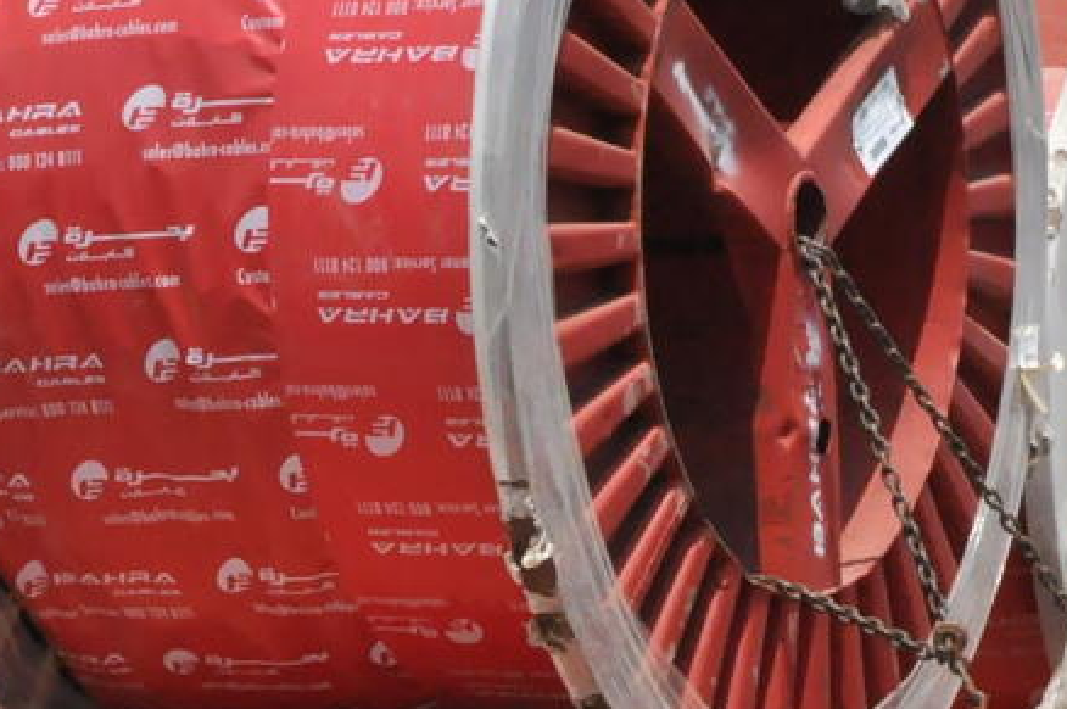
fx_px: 4559
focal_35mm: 154
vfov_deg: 8.9
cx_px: 704
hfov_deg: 13.3
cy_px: 526
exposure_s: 1/1600
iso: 2000
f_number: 20
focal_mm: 30
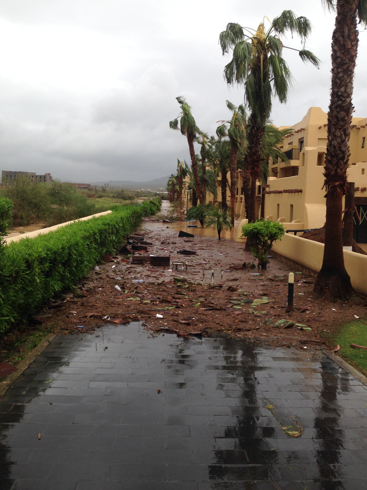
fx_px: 466
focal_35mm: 33
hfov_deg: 42.9
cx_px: 184
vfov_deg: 55.4
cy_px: 245
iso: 50
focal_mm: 4.12
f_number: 2.4
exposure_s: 1/313
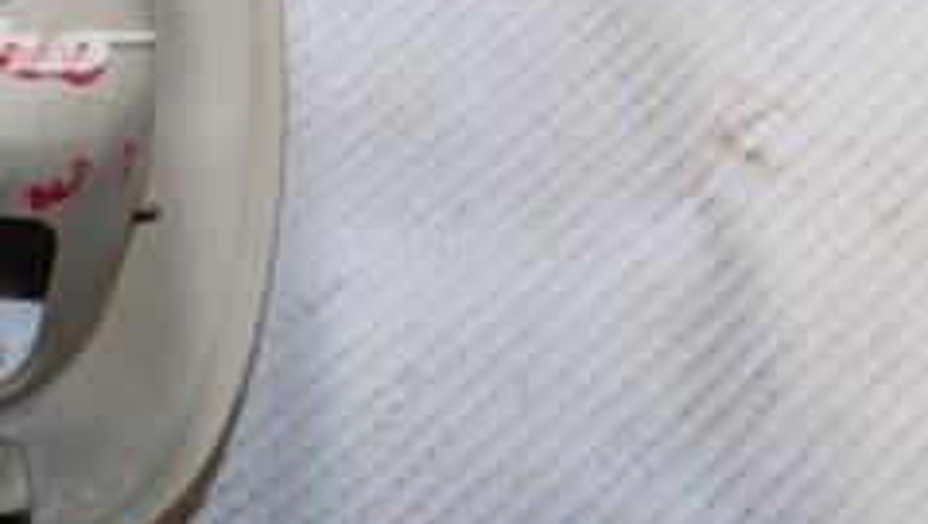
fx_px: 1650
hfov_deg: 26.2
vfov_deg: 17.7
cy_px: 12
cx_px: -311
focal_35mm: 67
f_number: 3.1
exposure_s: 1/30
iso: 140
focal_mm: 4
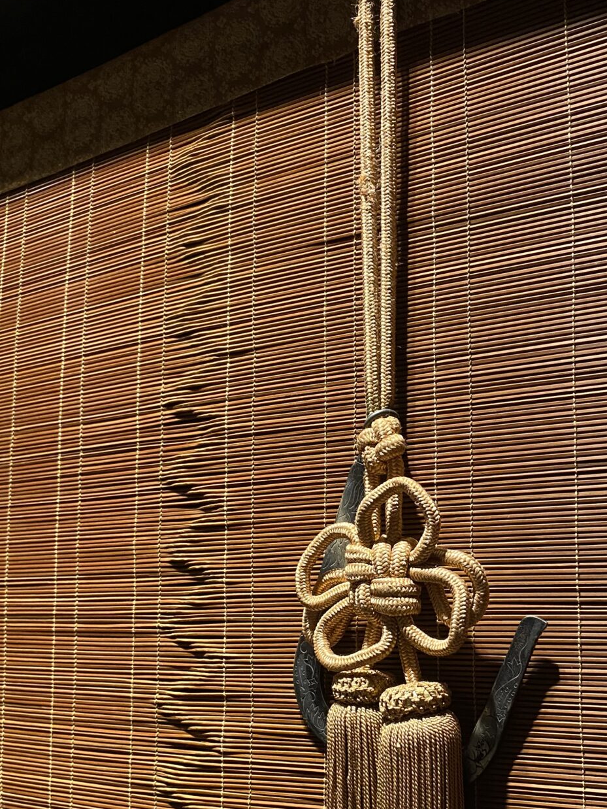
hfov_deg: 33.3
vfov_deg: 43.1
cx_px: 408
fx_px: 1005
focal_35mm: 43
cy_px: 555
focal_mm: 4.25
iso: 320
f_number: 1.8
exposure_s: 1/60
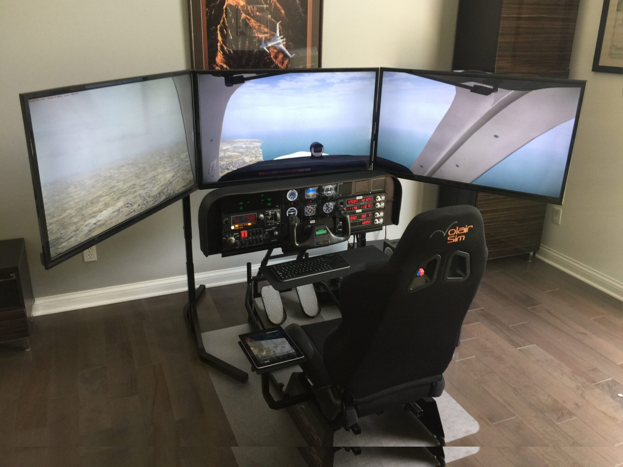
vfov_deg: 48.2
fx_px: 522
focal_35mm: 29
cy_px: 234
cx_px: 312
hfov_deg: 61.7
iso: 32
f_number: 2.2
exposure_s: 1/15
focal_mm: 4.15
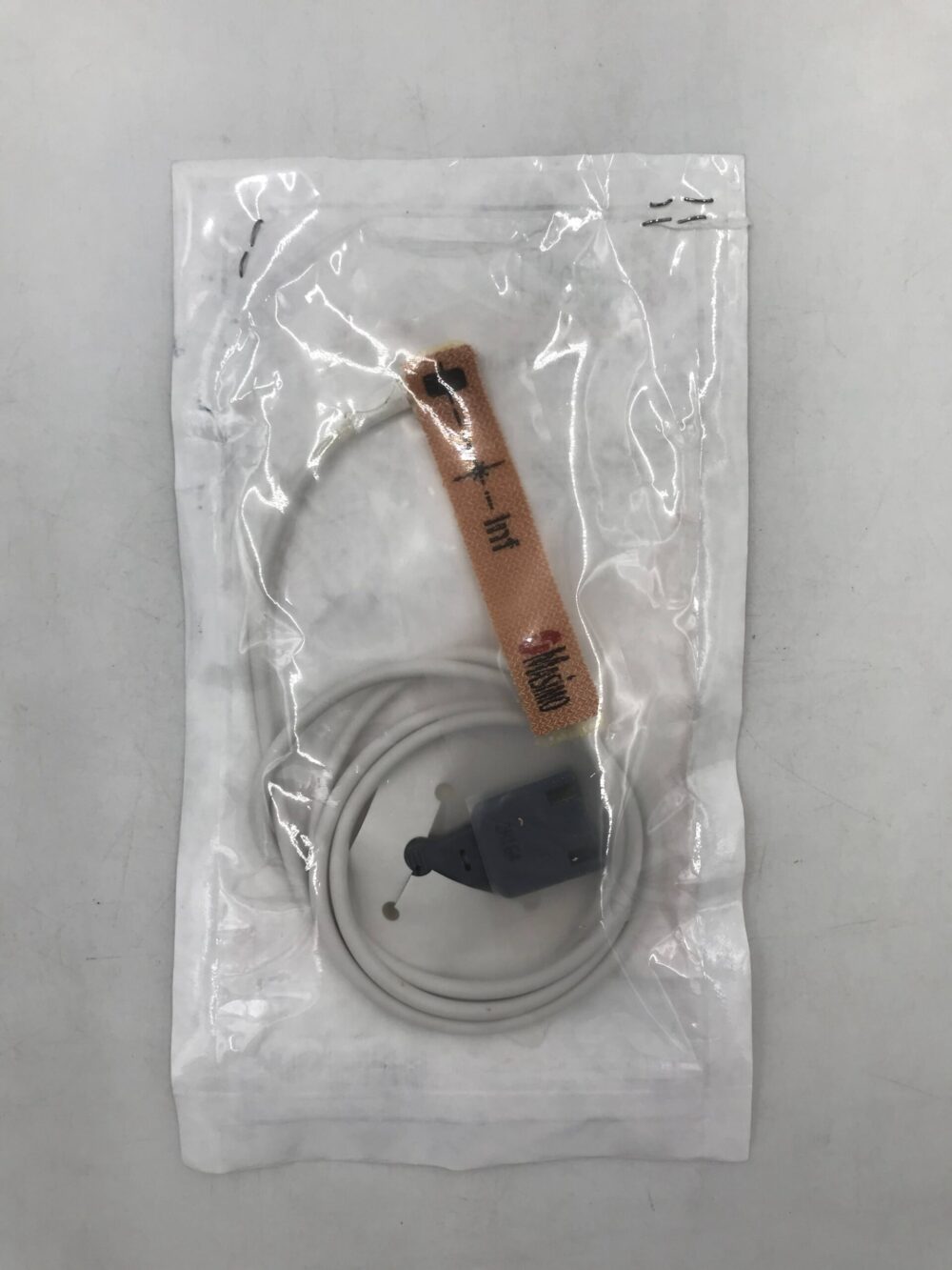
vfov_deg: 63.4
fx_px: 1027
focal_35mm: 28
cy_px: 635
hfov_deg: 49.8
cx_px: 476
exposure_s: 1/120
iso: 25
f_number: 1.8
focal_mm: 3.99
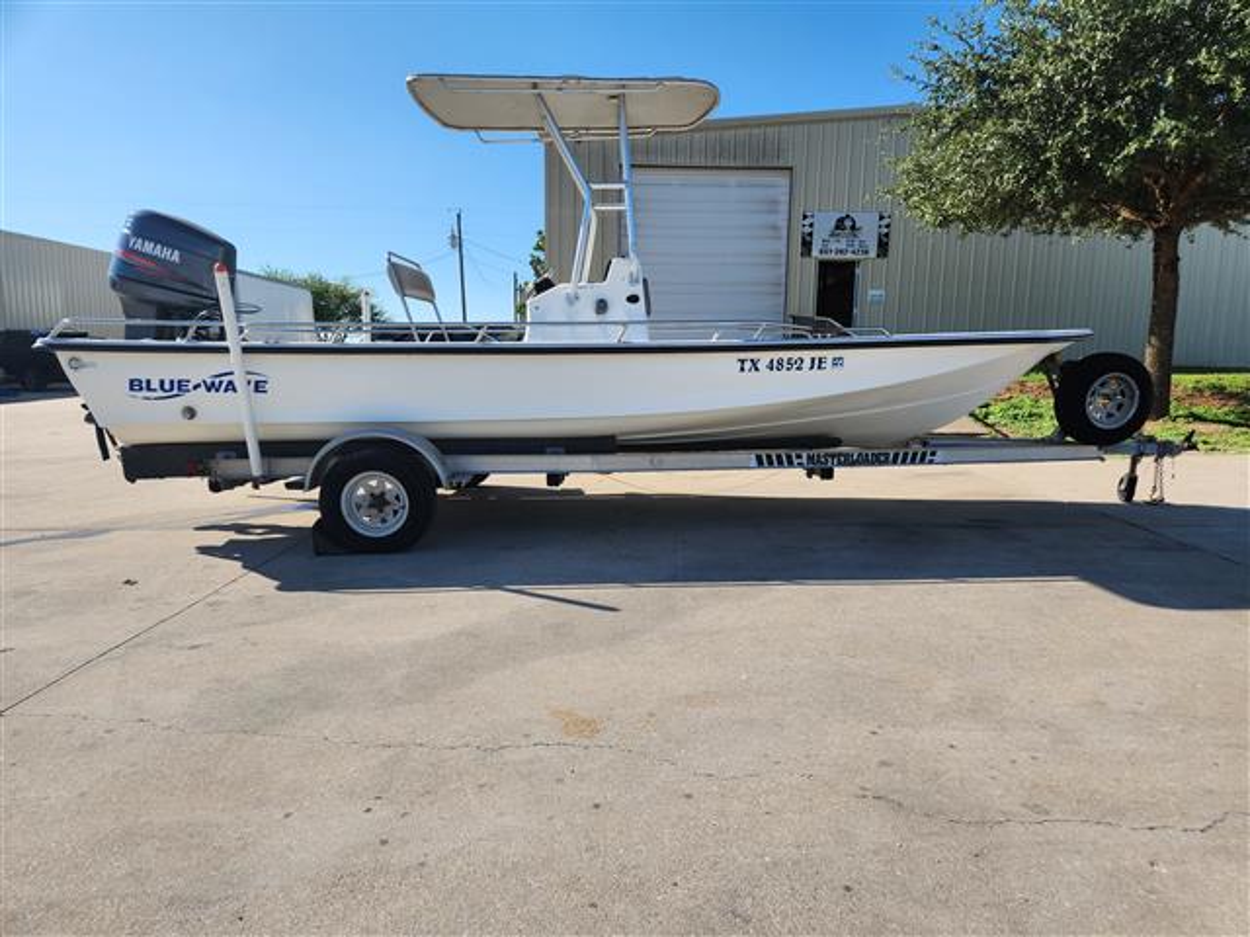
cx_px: 625
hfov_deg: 73.9
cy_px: 468
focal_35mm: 23
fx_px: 831
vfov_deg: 58.9
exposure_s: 1/1472
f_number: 1.8
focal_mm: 5.4
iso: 20
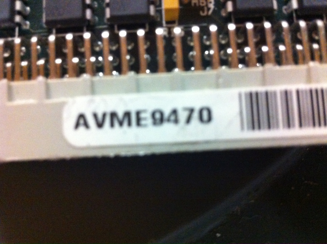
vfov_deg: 40.6
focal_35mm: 35
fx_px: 330
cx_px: 164
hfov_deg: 52.7
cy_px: 122
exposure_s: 1/17
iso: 800
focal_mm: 3.85
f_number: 2.8
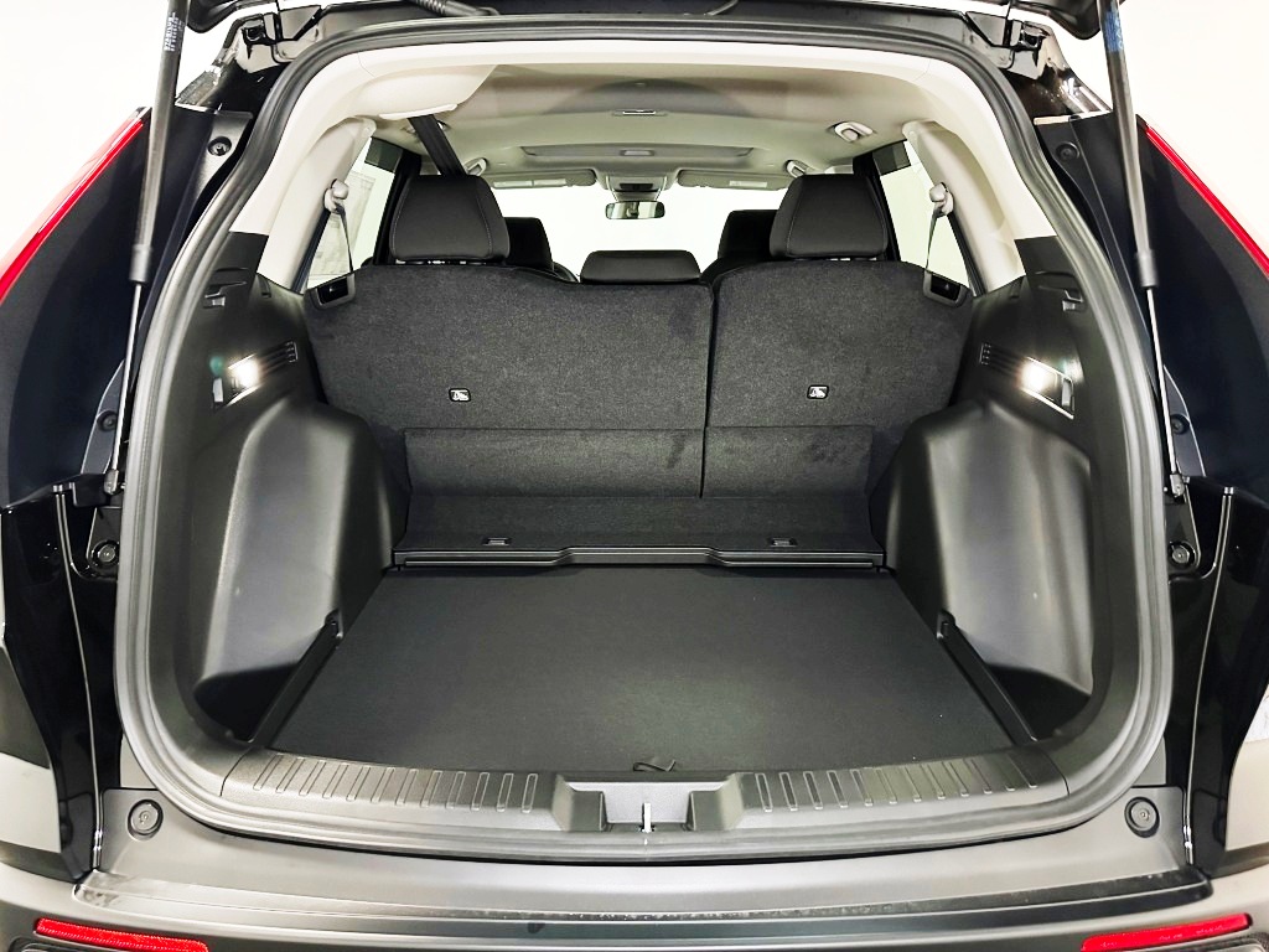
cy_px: 476
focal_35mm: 24
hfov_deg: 71.6
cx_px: 634
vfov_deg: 56.8
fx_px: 880
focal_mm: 6.86
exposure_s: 1/30
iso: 1000
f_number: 1.78
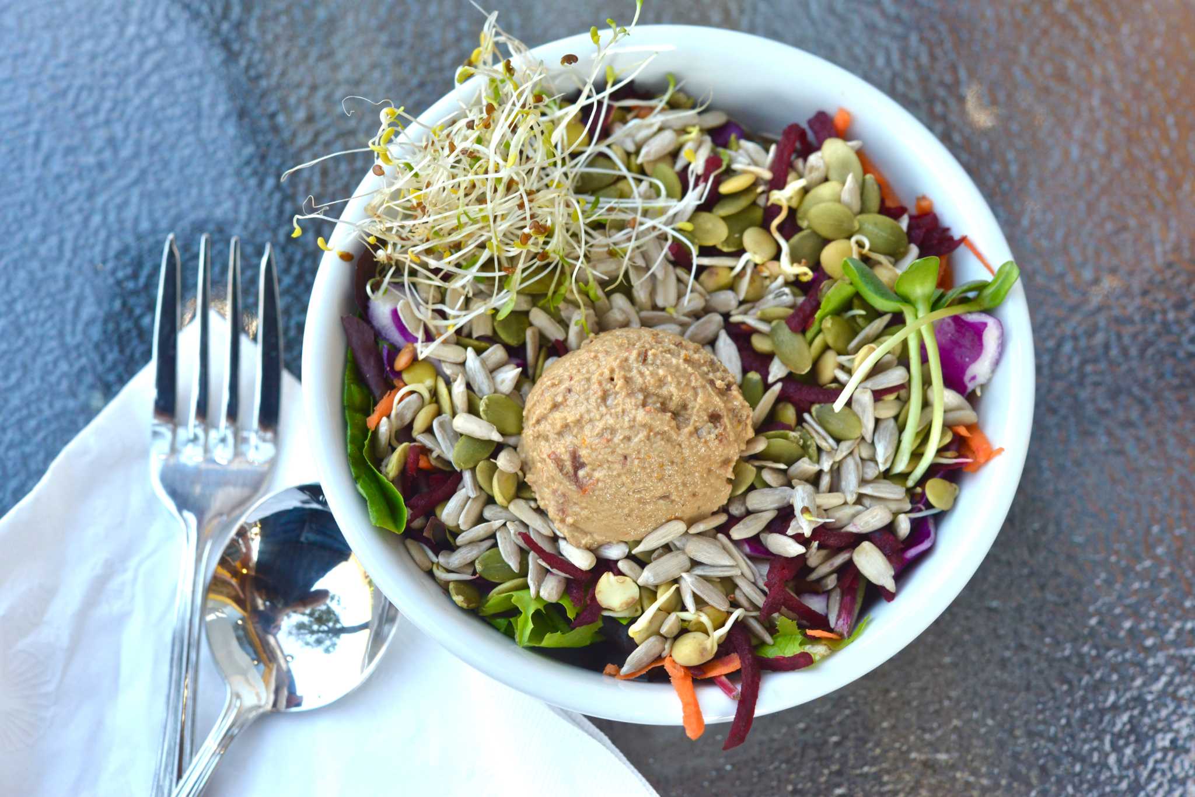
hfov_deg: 33.4
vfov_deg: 22.6
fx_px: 1992
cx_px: 598
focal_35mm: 60
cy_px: 398
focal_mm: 60
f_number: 7.1
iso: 1600
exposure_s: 1/250
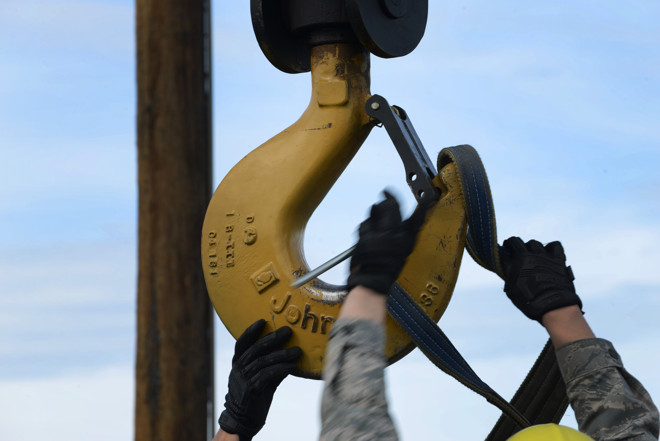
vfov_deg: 6.9
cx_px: 330
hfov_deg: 10.3
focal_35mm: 200
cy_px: 220
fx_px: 3668
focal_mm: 200
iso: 80
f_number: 13
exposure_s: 1/60
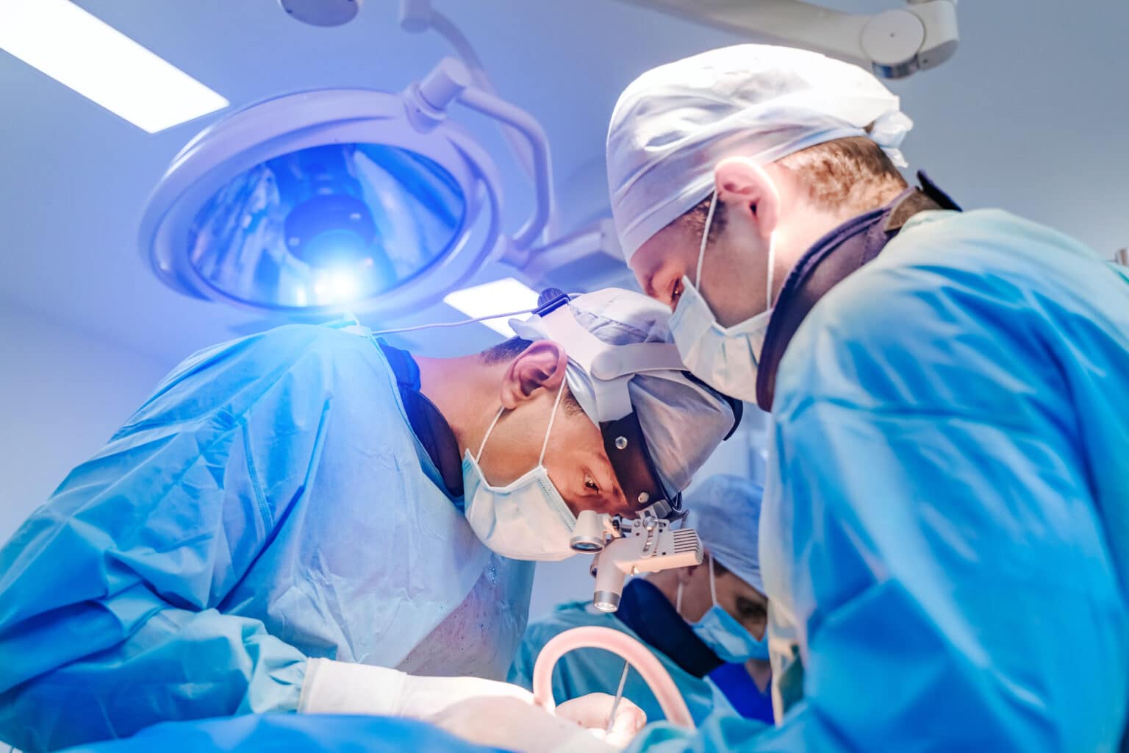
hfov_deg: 48.5
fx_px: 1254
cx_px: 564
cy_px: 376
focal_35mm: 40
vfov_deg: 33.4
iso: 1000
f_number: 3.5
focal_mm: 40
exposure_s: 1/160
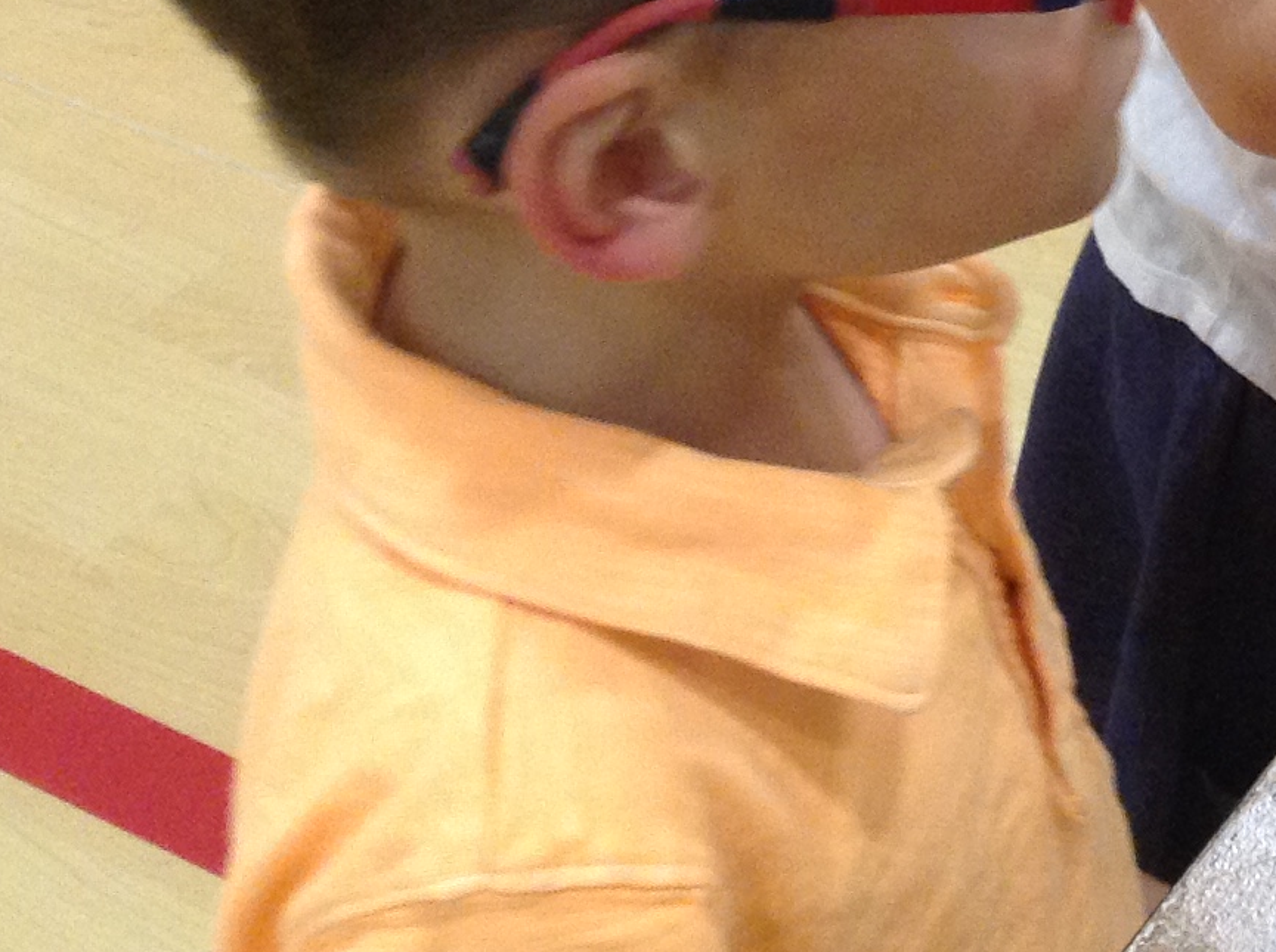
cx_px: 1853
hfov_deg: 18.0
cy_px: -424
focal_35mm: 99
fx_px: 3643
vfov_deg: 14.1
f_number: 2.4
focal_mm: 3.3
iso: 80
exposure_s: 1/25
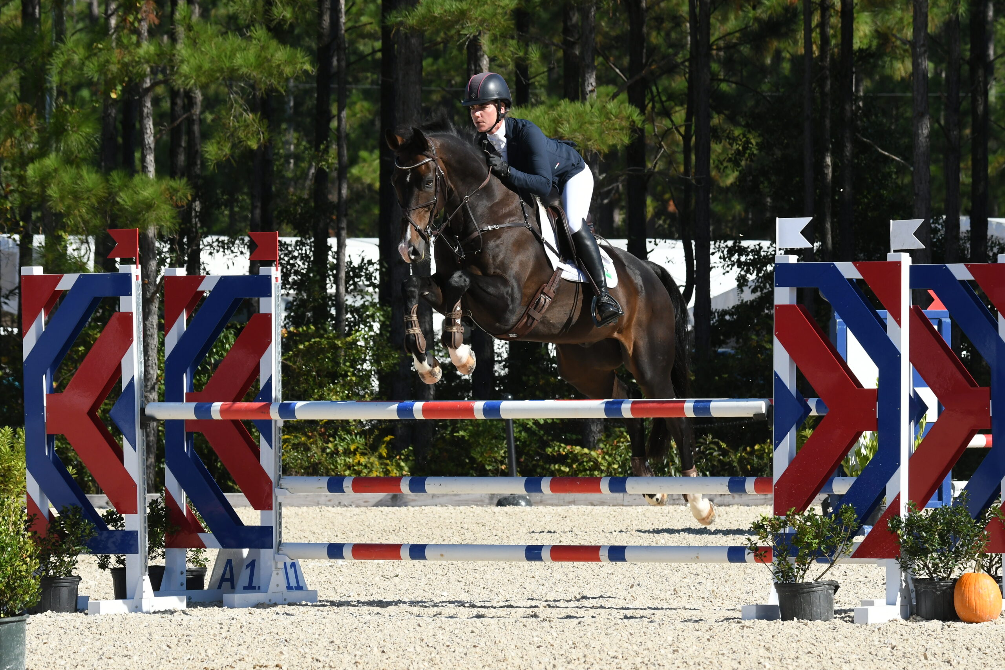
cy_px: 335
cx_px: 502
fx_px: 8165
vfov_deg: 4.7
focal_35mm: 292
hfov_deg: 7.0
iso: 800
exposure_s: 1/1250
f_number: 9
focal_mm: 195
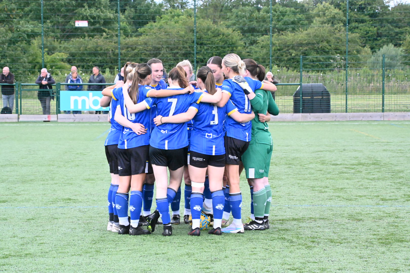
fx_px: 1708
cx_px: 205
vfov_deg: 9.1
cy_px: 136
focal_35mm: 150
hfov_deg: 13.7
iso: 20000
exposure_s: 1/4000
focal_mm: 150
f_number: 18
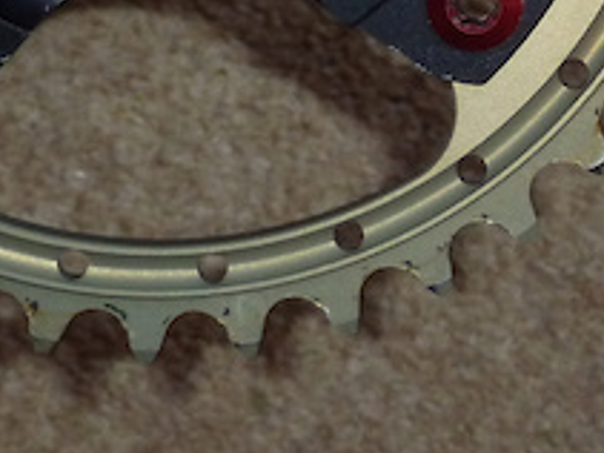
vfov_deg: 7.4
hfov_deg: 10.0
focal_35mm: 197
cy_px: -264
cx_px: 541
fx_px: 3435
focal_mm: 8.5
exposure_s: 1/30
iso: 200
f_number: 3.8
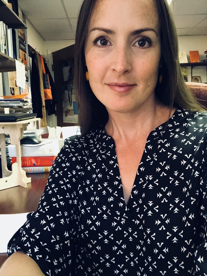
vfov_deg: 56.8
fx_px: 255
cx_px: 104
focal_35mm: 32
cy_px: 138
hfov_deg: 44.2
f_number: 2.2
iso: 400
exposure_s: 1/30
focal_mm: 2.87
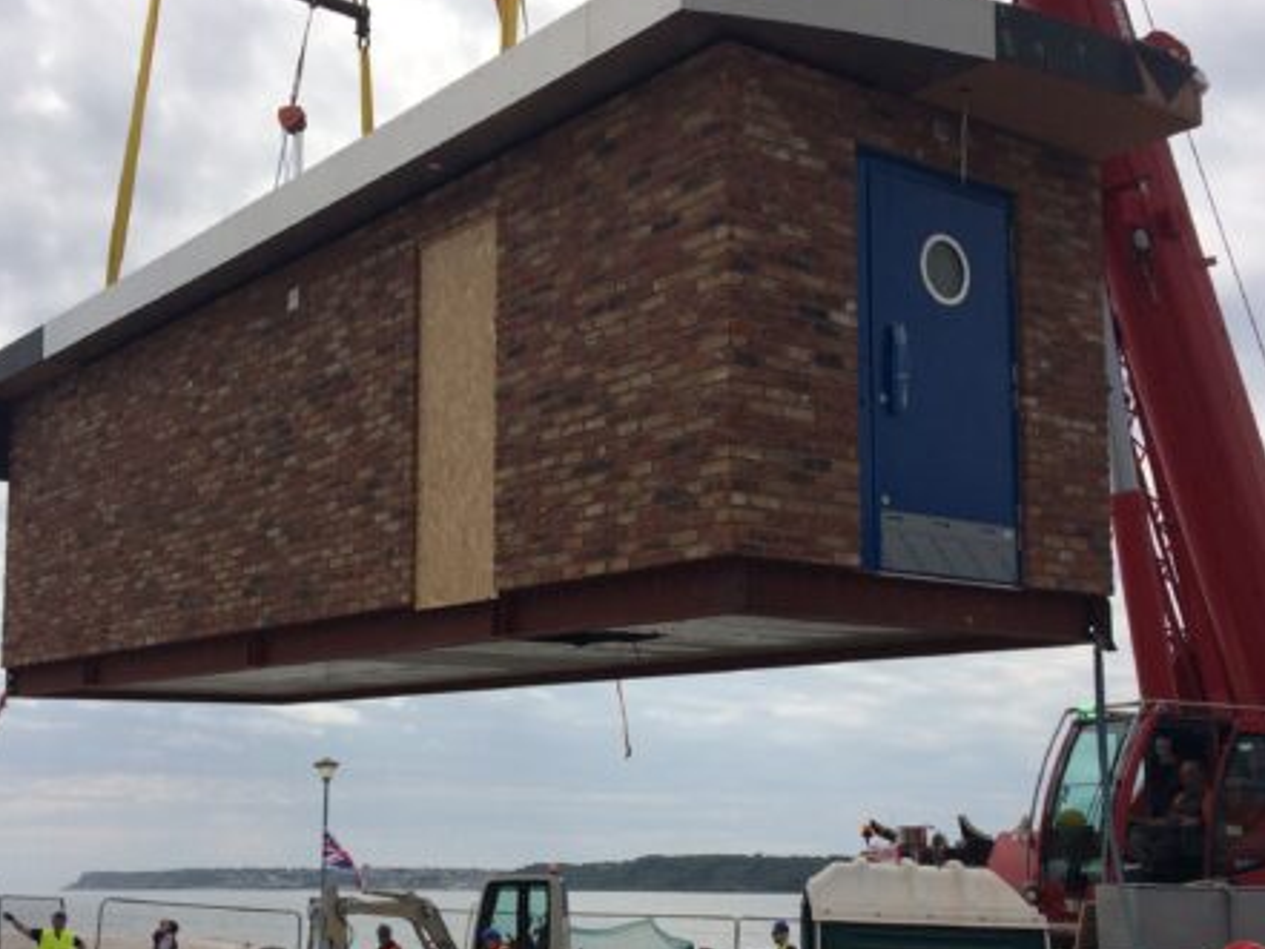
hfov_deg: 41.2
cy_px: 569
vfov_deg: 31.4
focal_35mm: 46
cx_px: 577
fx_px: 1681
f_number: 2.2
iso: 40
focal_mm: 4.15
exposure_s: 1/4566
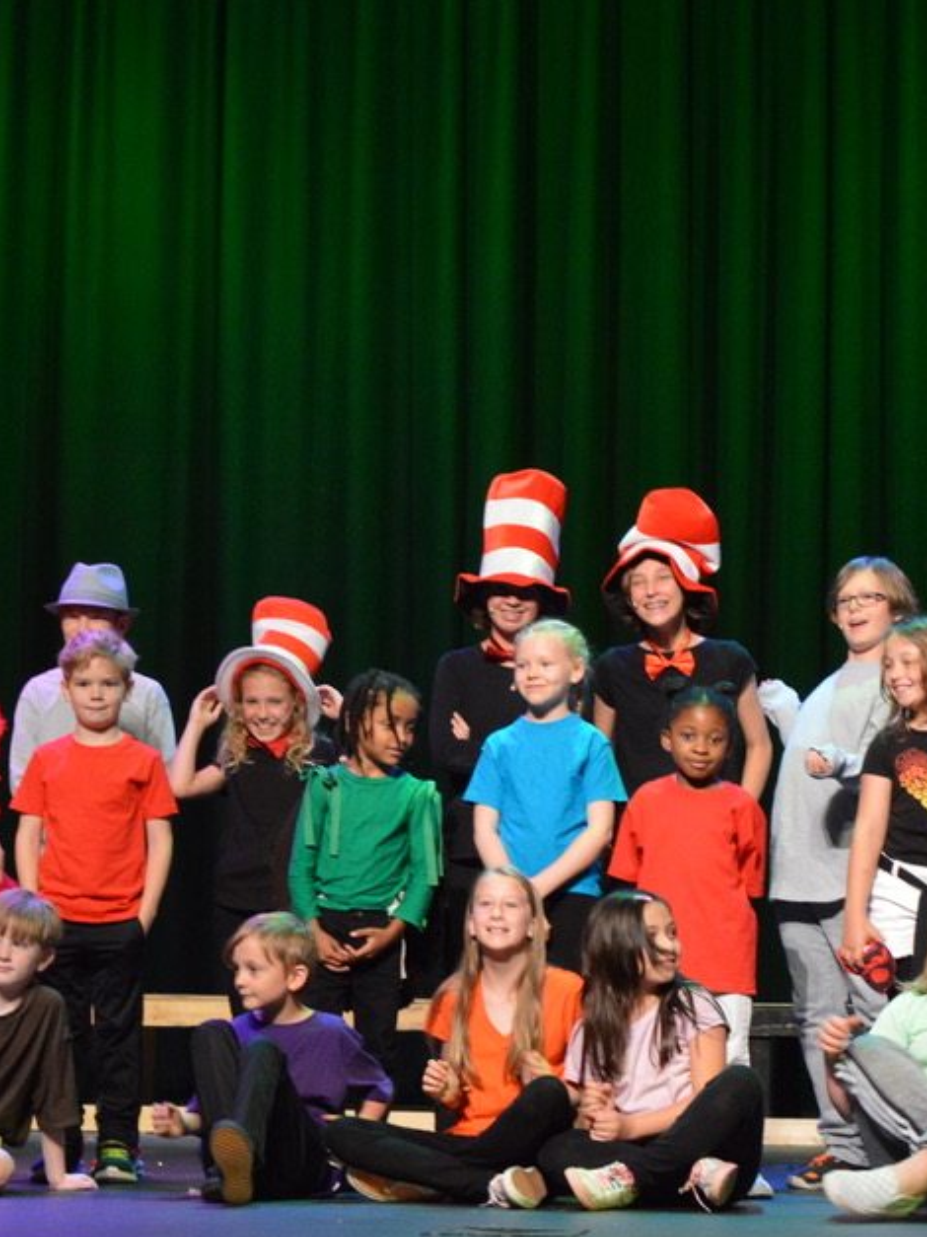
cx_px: 533
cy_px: 705
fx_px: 3678
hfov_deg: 14.4
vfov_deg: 19.1
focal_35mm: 103
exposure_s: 1/80
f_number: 4.5
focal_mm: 35
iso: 1600
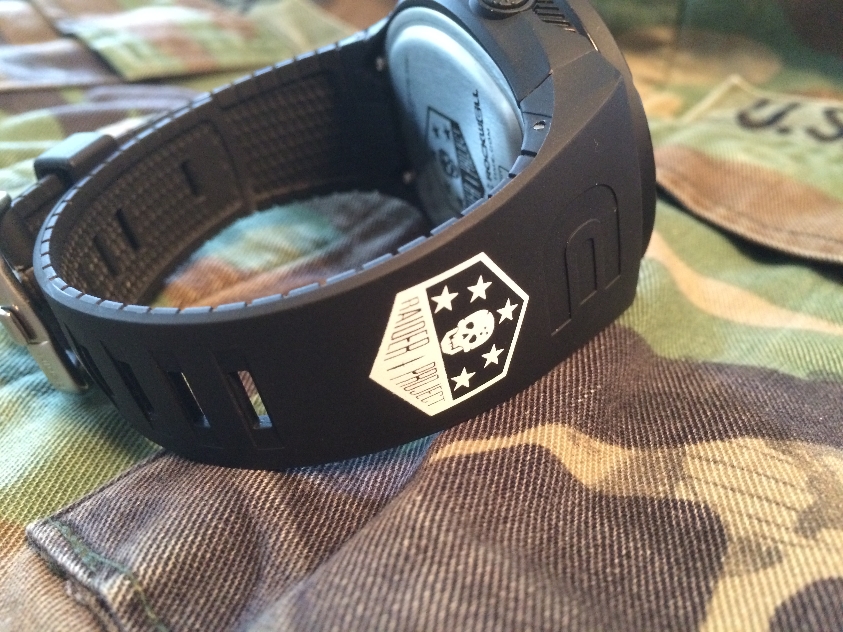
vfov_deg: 48.2
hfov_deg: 61.7
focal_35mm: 29
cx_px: 422
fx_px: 706
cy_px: 316
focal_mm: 4.15
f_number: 2.2
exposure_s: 1/15
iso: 320
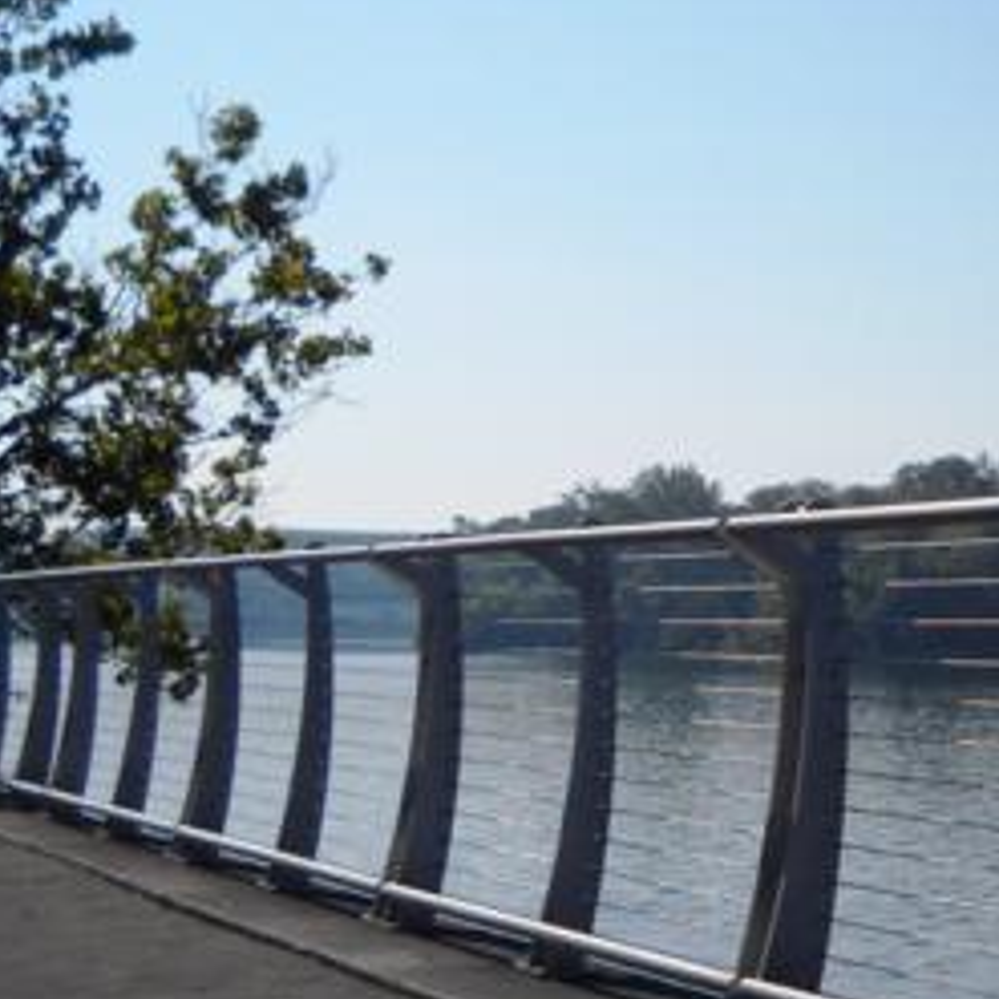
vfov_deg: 19.7
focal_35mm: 88
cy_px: 635
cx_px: 934
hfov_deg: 19.3
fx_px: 2873
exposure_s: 1/707
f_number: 5.5
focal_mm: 6.72
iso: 64
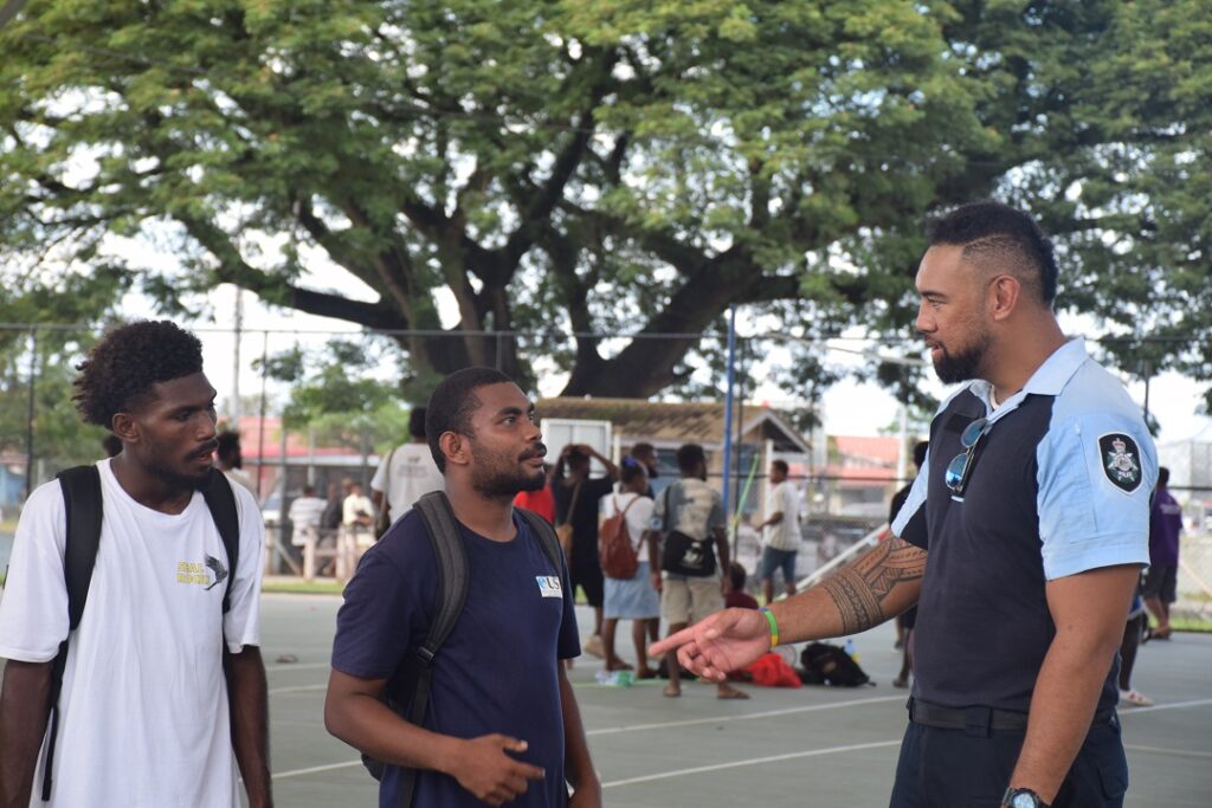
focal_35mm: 120
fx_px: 4040
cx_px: 606
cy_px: 404
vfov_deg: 11.4
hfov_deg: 17.1
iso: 400
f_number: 7.1
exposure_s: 1/200
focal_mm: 80
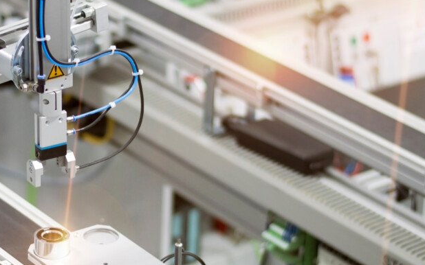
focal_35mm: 136
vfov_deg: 9.6
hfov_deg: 15.2
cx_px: 67
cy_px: 121
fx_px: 1575
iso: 800
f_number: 2.2
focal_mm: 50
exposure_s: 1/60
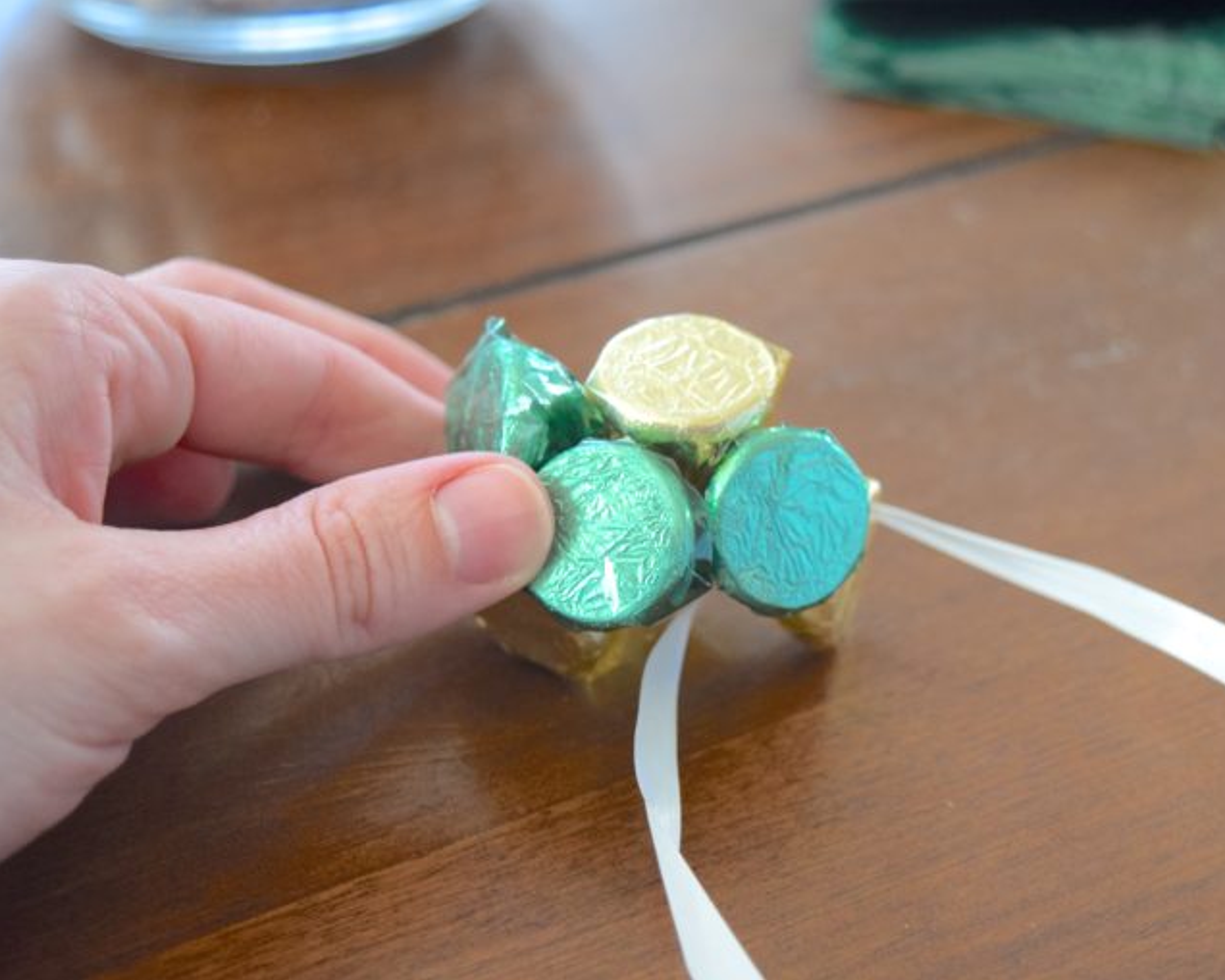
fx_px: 2466
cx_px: 720
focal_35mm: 68
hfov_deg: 27.9
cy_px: 489
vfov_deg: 22.5
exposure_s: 1/60
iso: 1250
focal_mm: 40
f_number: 4.8
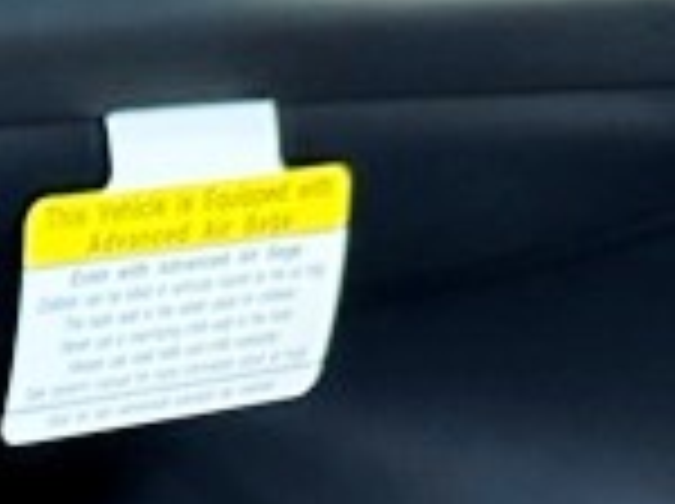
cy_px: 1197
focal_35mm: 164
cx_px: -873
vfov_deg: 8.3
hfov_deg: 10.6
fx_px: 3193
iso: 1000
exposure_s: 1/38
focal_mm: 6.86
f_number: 1.78
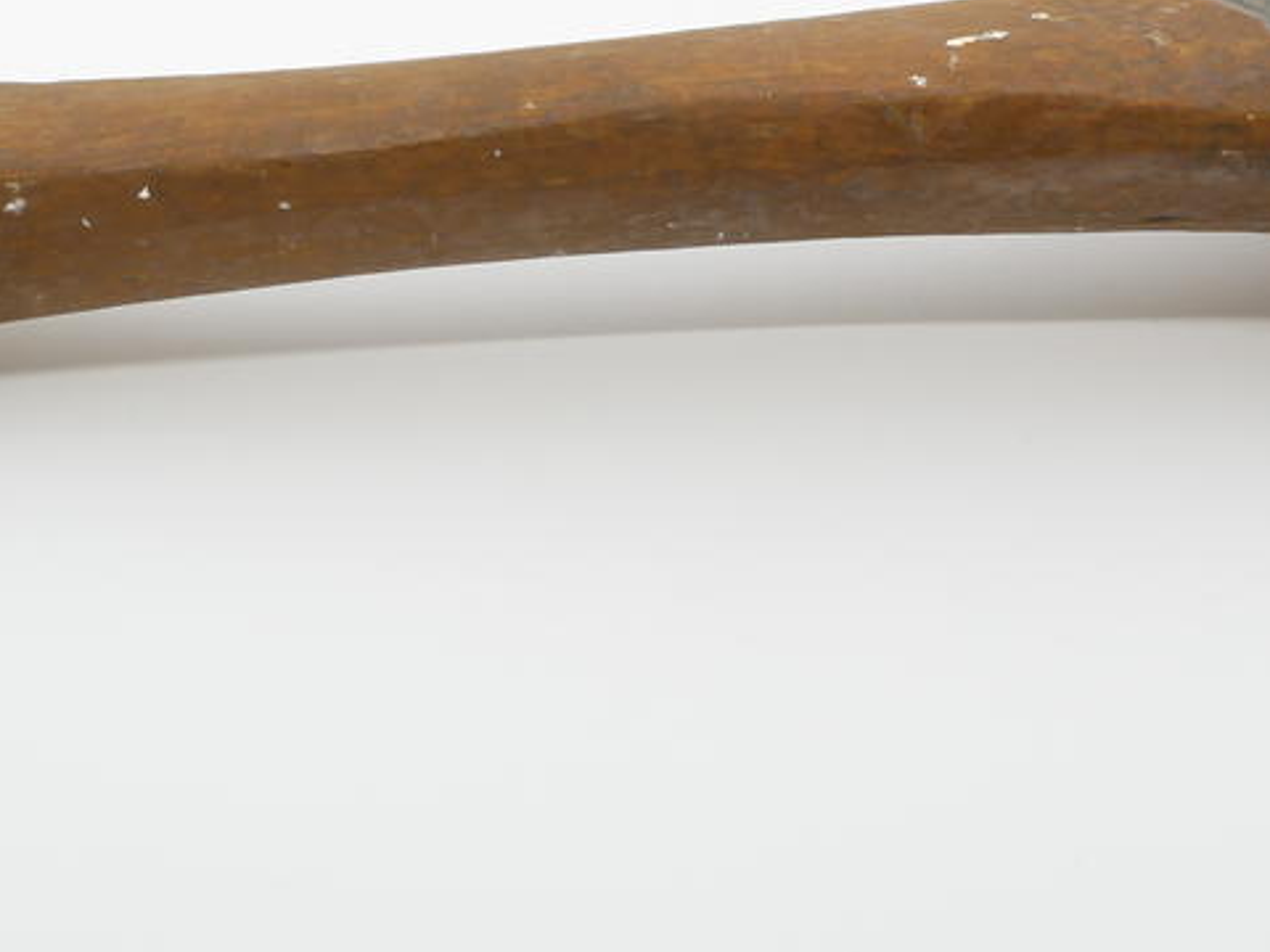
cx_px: 566
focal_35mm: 85
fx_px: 3119
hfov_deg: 23.0
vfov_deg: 16.7
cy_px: -141
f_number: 7.1
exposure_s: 1/50
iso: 200
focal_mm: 17
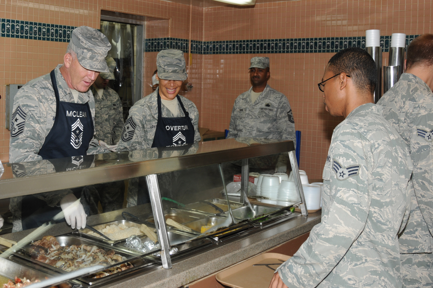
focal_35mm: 36
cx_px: 216
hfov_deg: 53.2
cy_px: 144
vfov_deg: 36.8
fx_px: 432
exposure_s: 1/60
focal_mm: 24
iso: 200
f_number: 5
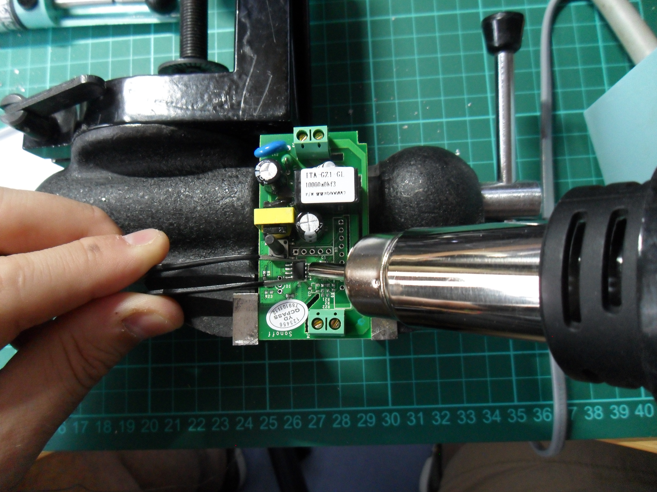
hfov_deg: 65.3
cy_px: 246
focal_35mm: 27
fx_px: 512
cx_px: 328
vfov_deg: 51.4
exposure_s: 1/8
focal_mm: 4.9
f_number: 3.5
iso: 400
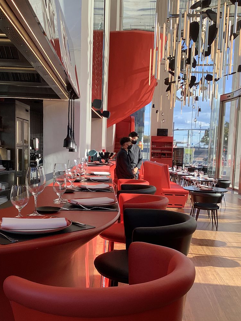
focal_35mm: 37
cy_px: 187
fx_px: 343
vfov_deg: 49.9
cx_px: 114
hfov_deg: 38.7
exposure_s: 1/184
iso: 25
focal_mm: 3.3
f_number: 2.4
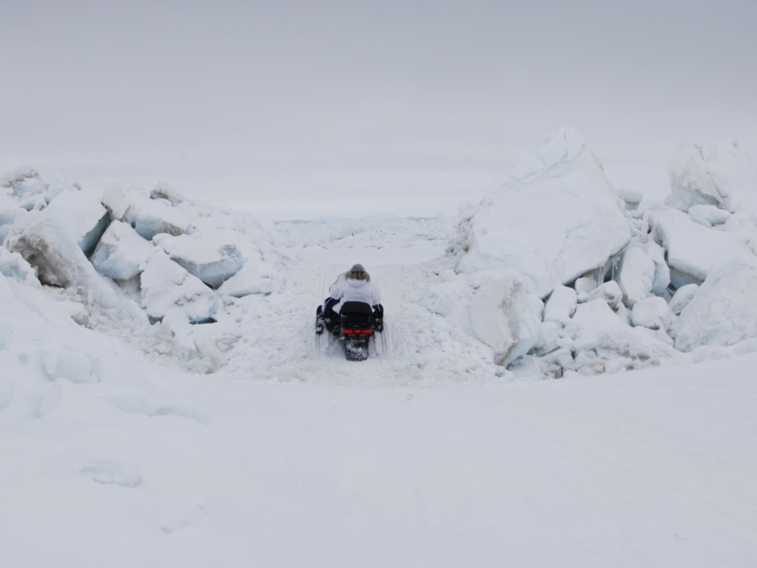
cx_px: 377
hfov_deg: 21.9
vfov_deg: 16.5
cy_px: 284
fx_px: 1958
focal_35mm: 90
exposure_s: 1/320
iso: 100
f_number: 9
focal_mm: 55
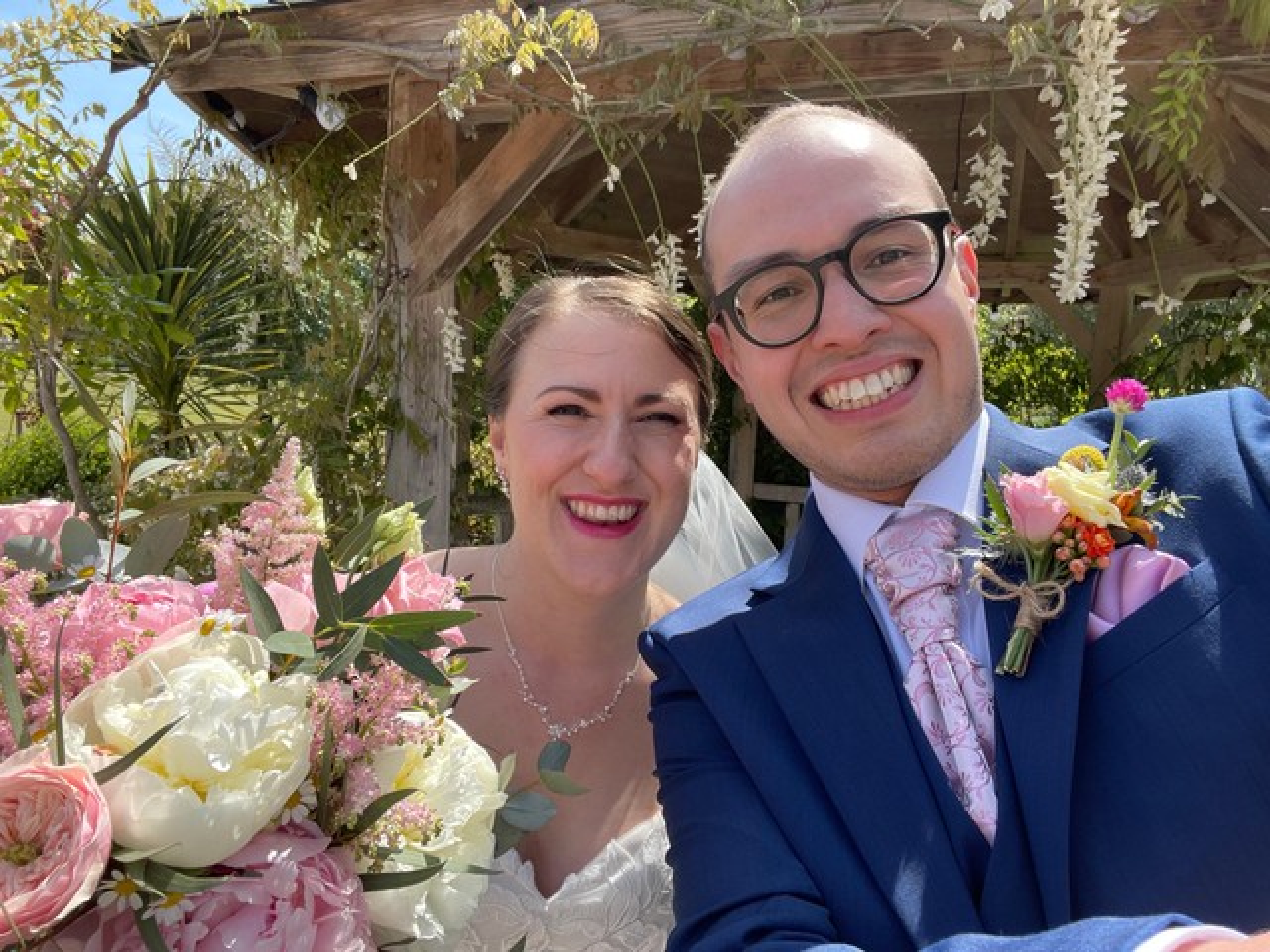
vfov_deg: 58.9
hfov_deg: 73.9
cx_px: 635
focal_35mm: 23
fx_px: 844
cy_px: 476
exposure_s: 1/368
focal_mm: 2.71
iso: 25
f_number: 2.2
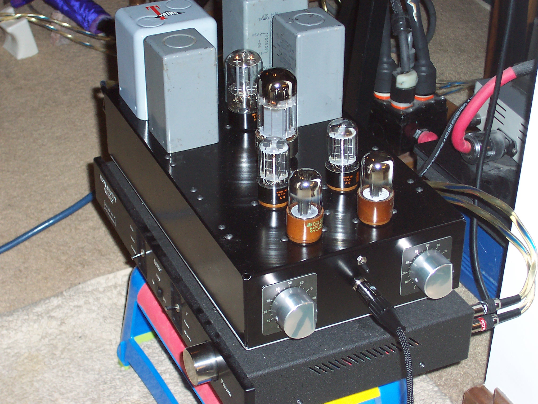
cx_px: 269
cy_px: 202
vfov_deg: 20.7
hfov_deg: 27.4
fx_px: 1103
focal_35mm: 71
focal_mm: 10.8
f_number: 4
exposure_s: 1/90
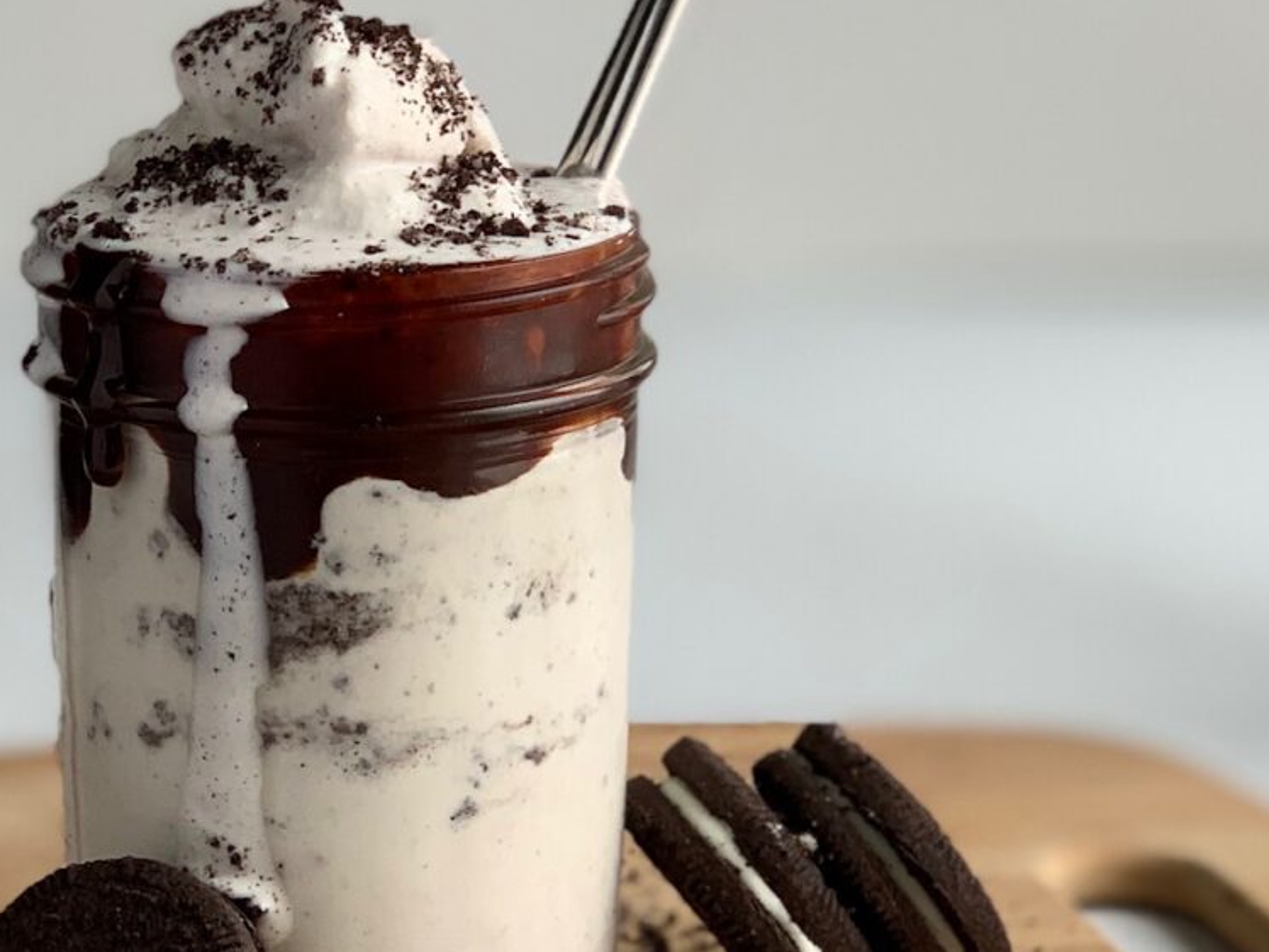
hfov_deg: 26.6
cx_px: 485
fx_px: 2676
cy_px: 604
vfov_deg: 20.1
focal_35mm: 73
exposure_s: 1/122
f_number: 2.4
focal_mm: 6
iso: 40
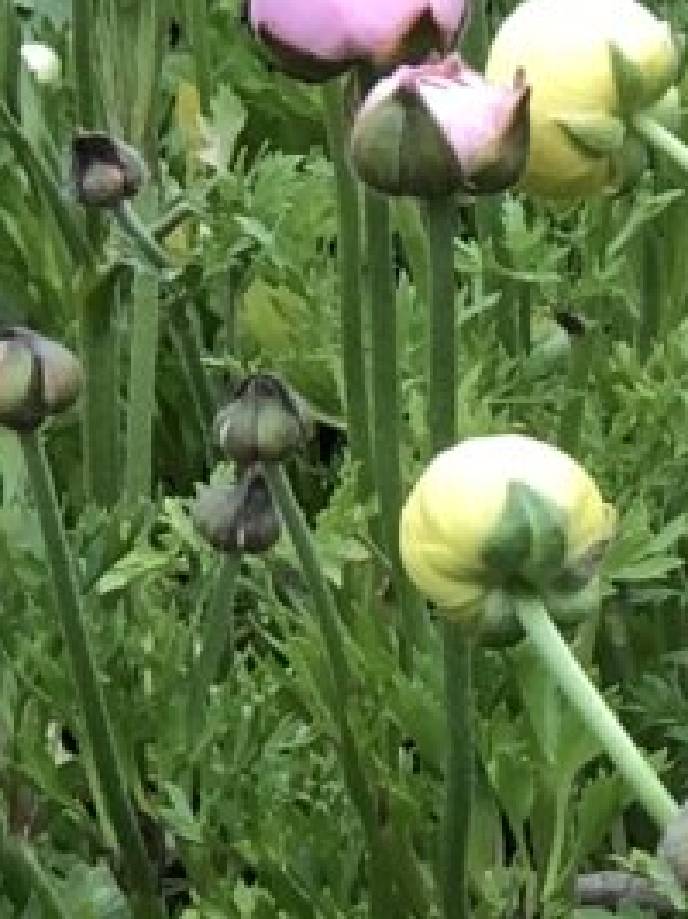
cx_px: 1080
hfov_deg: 4.5
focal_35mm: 328
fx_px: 8699
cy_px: 623
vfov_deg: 6.0
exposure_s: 1/60
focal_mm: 6.6
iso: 20
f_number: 2.8
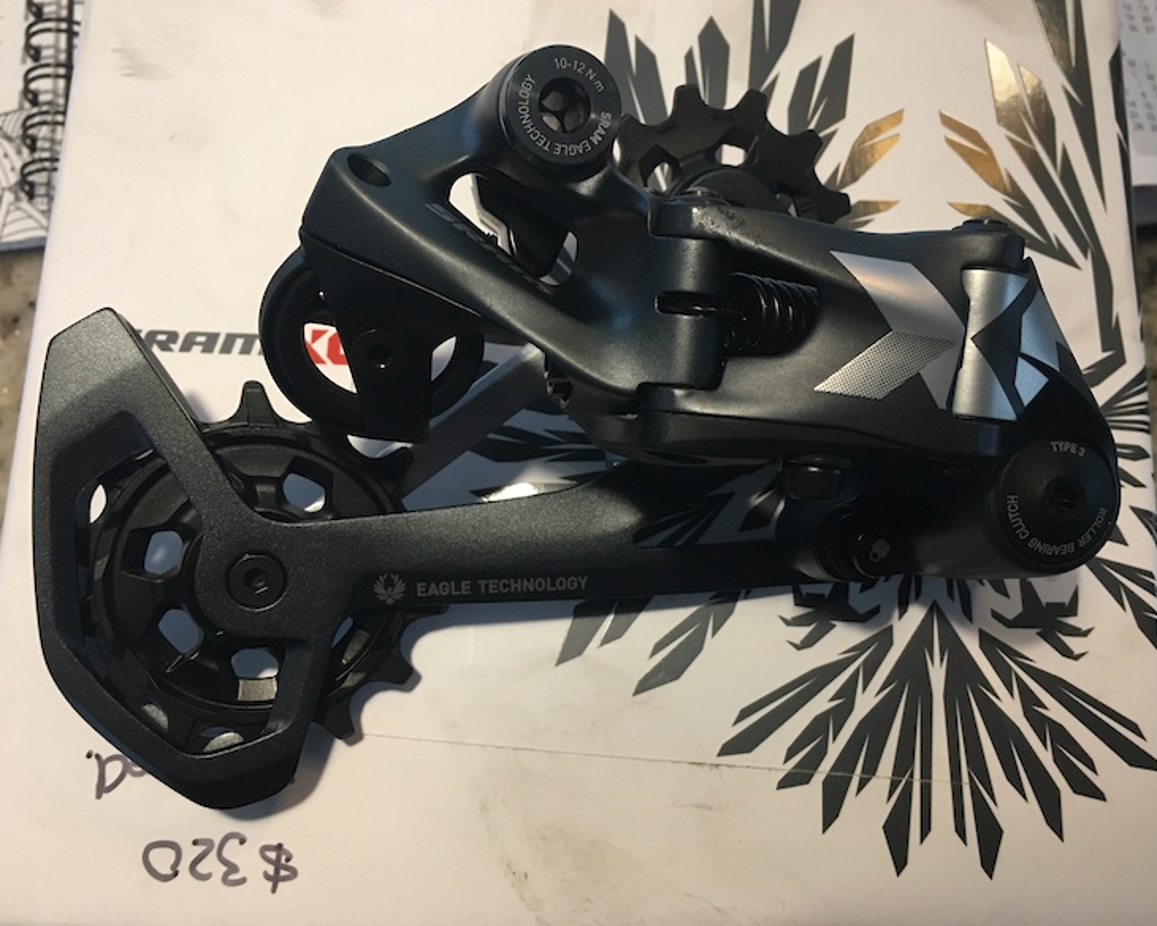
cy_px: 463
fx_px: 1062
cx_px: 629
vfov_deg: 47.1
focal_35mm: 31
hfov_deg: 57.1
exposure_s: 1/30
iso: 125
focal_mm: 4.15
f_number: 2.2
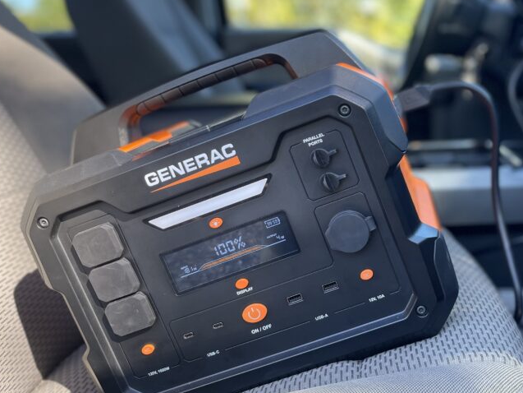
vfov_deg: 35.8
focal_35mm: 40
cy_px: 157
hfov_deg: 46.0
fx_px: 604
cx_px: 351
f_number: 1.6
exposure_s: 1/121
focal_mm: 5.1
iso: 40
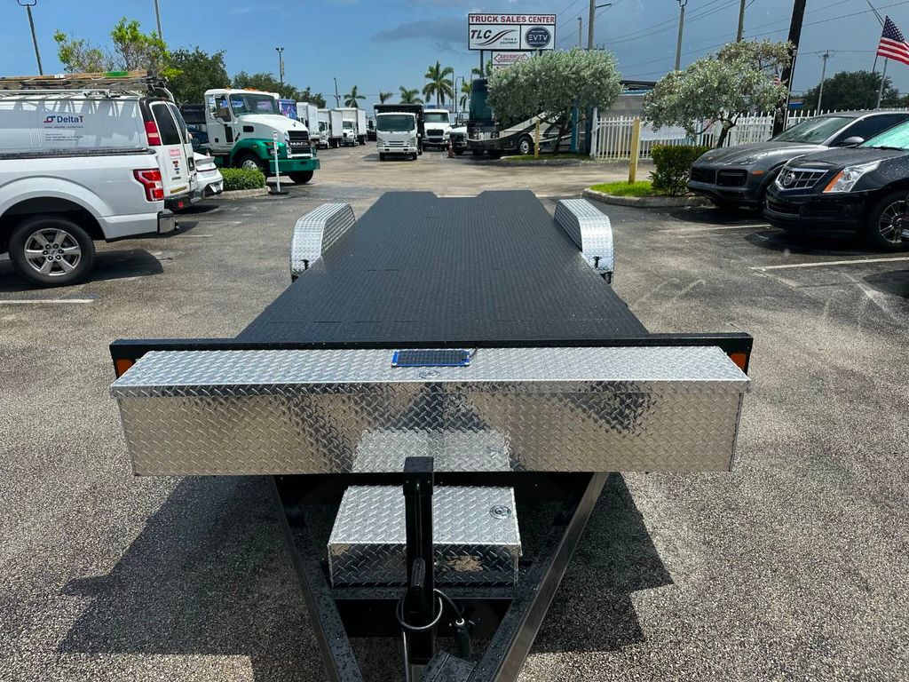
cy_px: 341
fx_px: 630
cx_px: 454
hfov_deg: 71.6
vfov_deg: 56.8
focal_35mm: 24
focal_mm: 6.86
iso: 80
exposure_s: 1/4348
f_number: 1.78
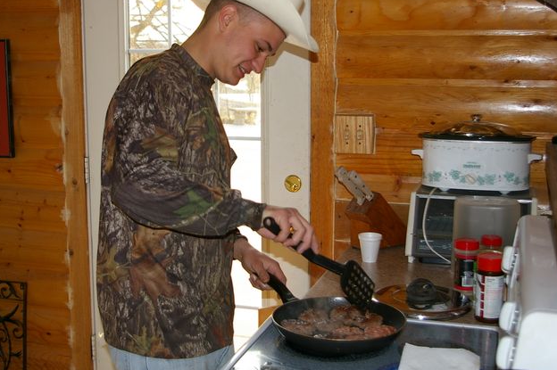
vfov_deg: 26.9
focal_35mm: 50
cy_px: 158
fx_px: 773
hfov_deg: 39.6
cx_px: 251
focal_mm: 26
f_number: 4
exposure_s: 1/60
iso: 200
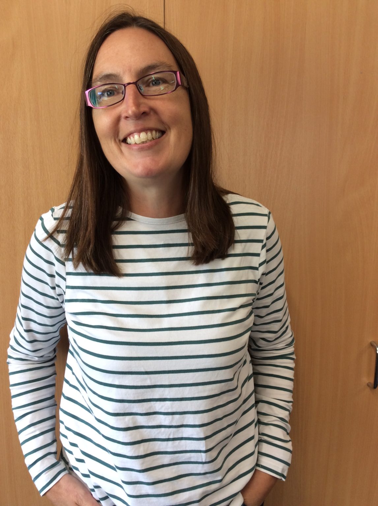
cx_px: 189
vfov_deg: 56.9
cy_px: 253
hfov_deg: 44.0
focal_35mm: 32
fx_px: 467
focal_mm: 3.3
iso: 40
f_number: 2.4
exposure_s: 1/25
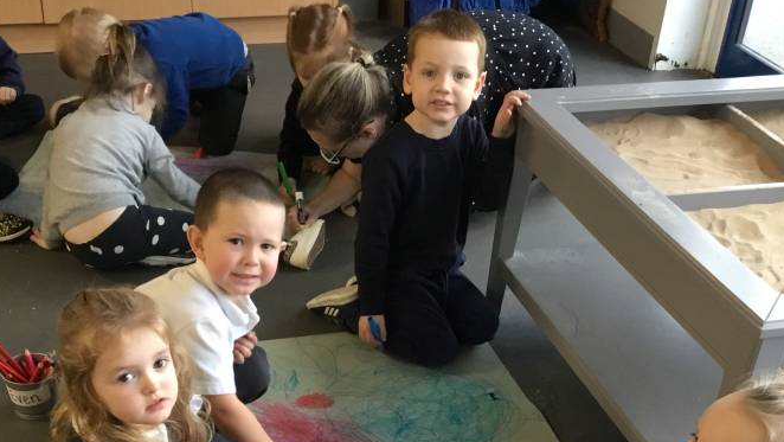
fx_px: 1061
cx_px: 338
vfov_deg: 22.6
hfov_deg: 40.5
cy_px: 441
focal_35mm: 51
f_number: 2.4
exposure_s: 1/33
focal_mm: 3.3
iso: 160
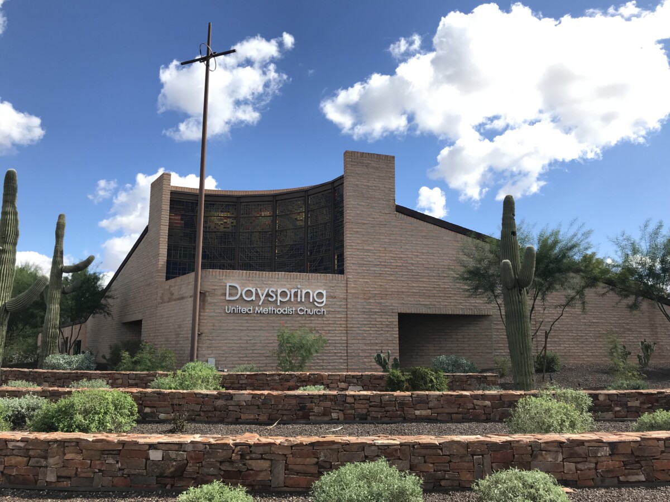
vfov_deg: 49.7
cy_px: 251
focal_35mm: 28
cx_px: 335
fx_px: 542
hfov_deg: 63.4
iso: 20
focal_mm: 3.99
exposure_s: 1/2037
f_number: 1.8
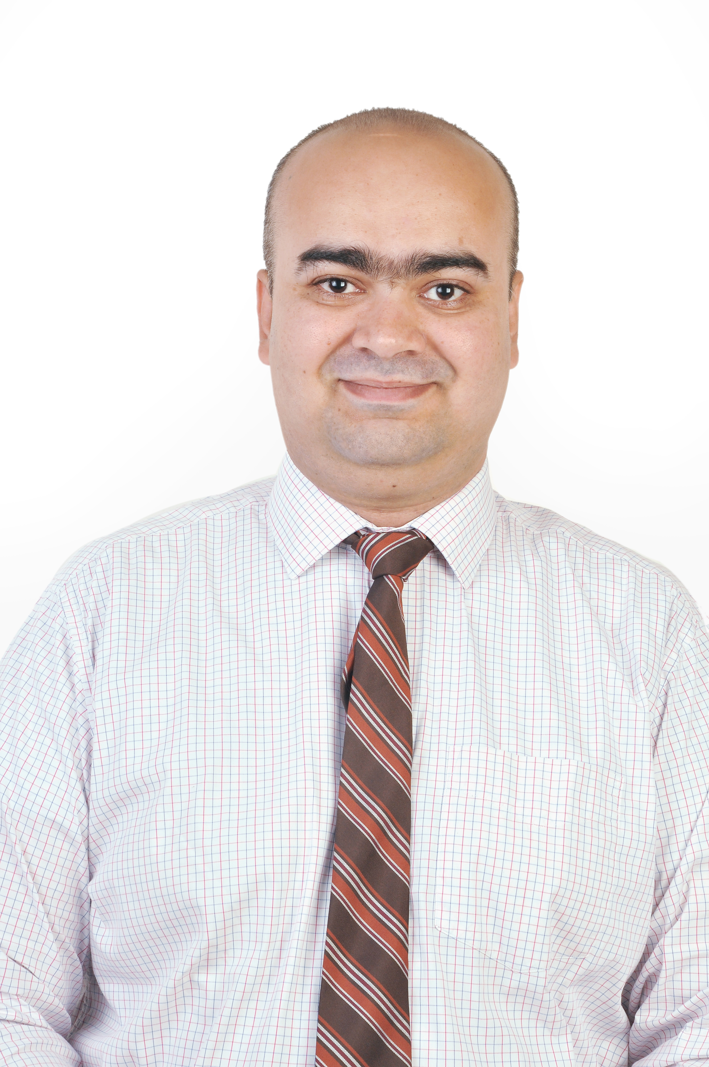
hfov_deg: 12.1
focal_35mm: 112
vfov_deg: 18.2
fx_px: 3332
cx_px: 354
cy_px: 534
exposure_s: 1/125
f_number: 14
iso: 200
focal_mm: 75
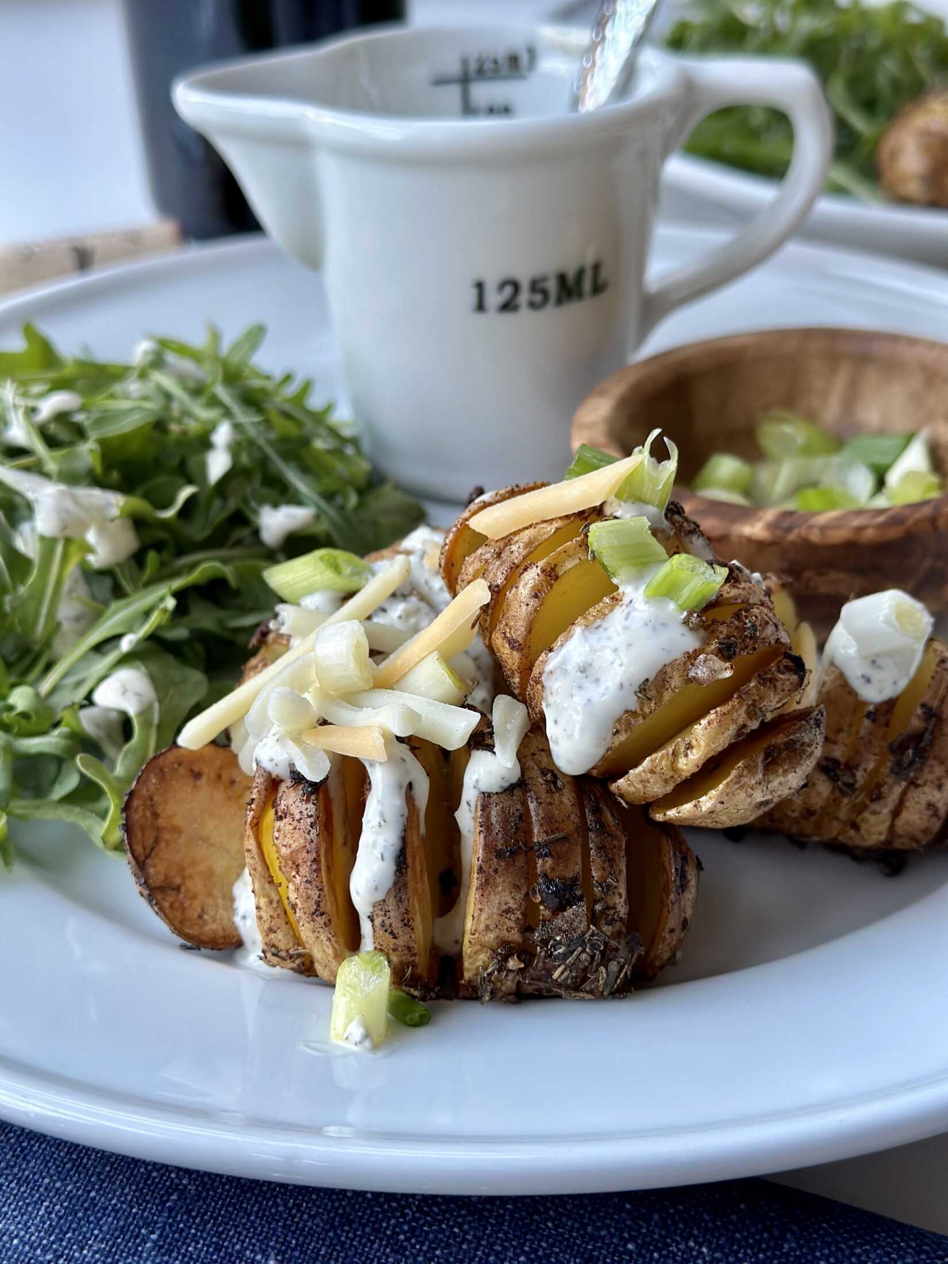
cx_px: 474
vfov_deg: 39.7
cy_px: 632
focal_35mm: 48
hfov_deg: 30.3
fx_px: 1753
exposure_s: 1/55
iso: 200
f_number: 1.78
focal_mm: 6.86
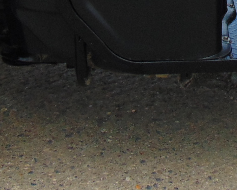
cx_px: 162
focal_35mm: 124
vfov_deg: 11.2
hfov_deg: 15.5
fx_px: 870
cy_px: -199
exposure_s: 1/640
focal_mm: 4.5
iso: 80
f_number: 3
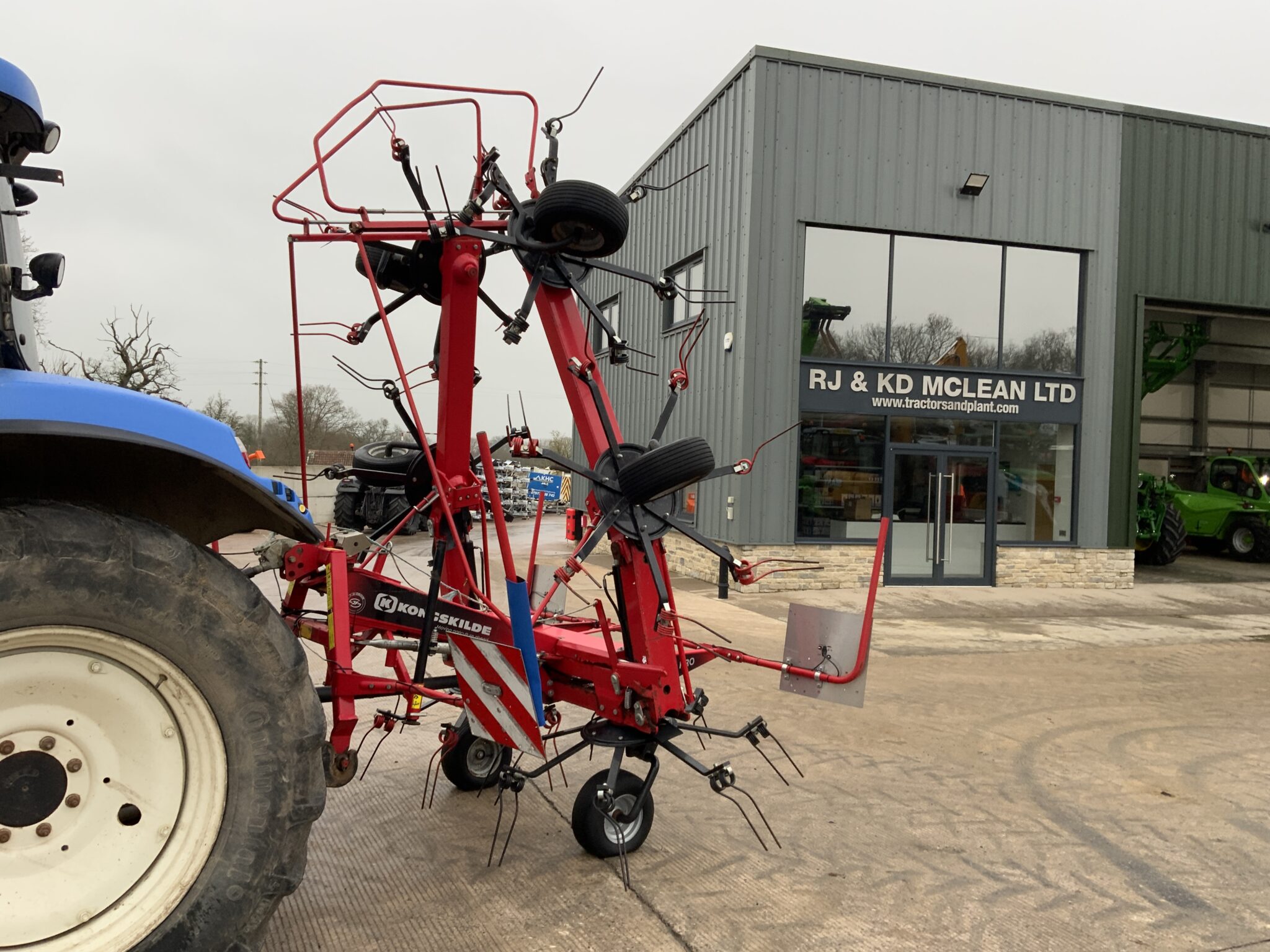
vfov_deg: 48.2
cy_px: 476
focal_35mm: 29
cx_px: 635
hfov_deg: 61.7
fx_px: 1064
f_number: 1.8
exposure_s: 1/122
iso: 25
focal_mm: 3
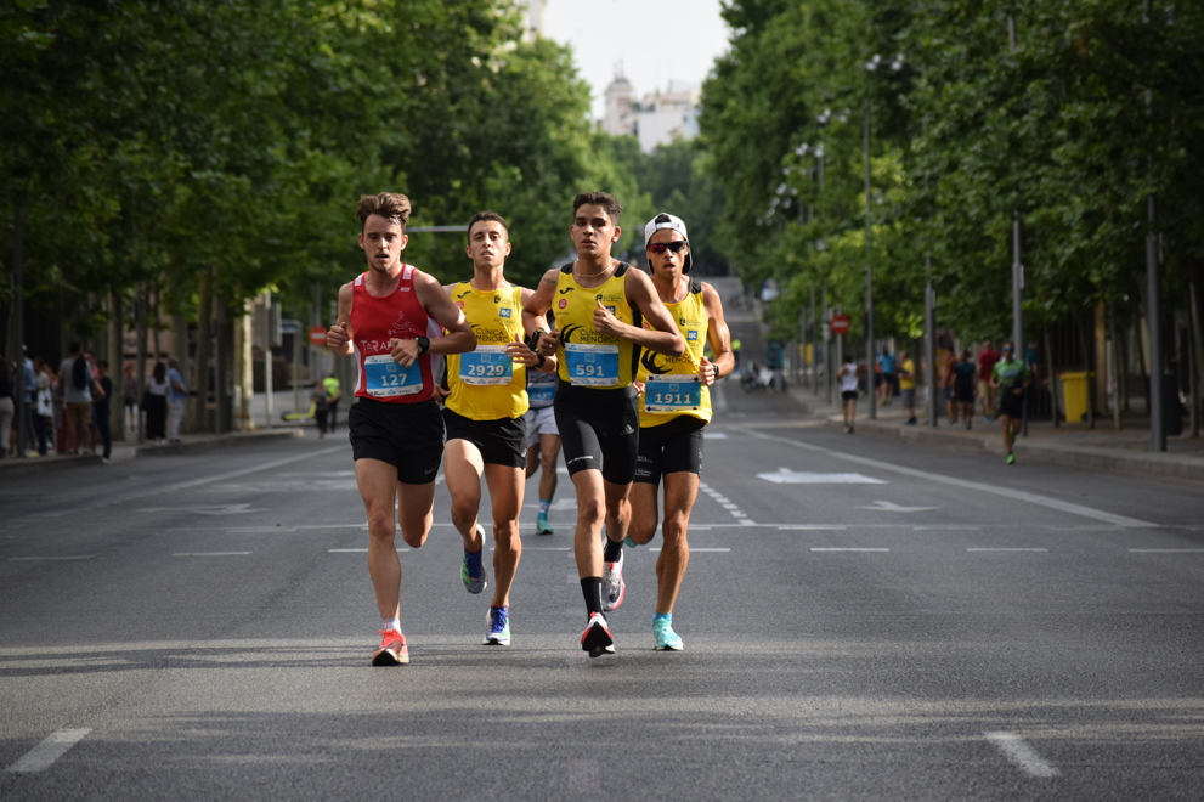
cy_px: 401
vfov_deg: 7.3
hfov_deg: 11.0
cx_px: 602
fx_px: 6268
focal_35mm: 188
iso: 400
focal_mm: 125
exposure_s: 1/1000
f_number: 4.8
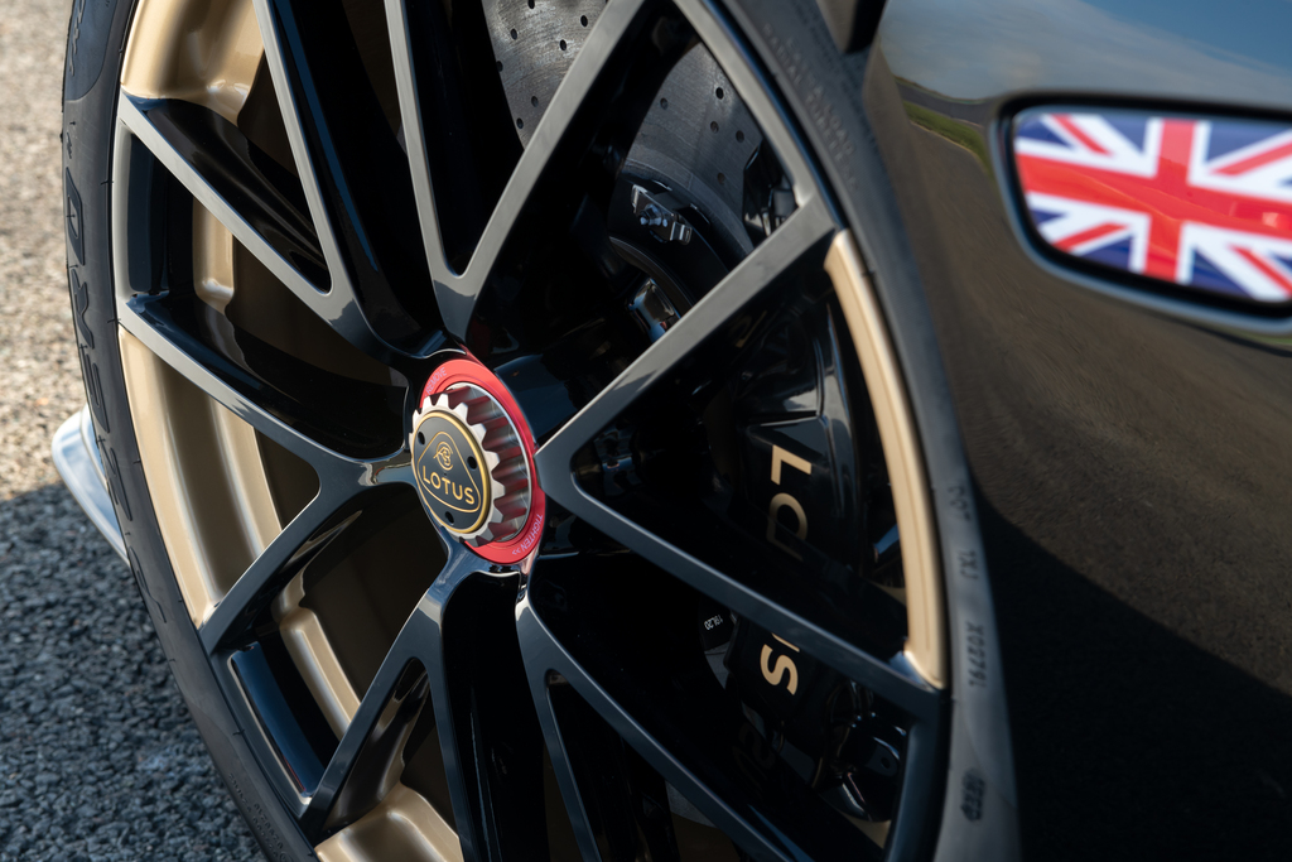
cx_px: 646
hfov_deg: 28.8
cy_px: 431
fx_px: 2512
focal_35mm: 70
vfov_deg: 19.5
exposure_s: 1/20
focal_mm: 70
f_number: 11
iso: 200
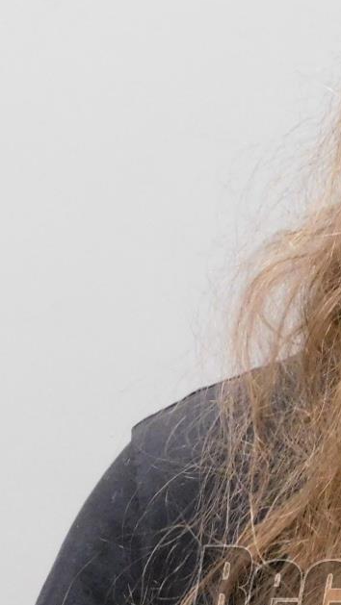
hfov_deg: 4.1
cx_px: 640
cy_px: 165
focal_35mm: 291
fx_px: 4676
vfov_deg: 7.4
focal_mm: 18.8
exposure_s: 1/15
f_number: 4.8
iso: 800
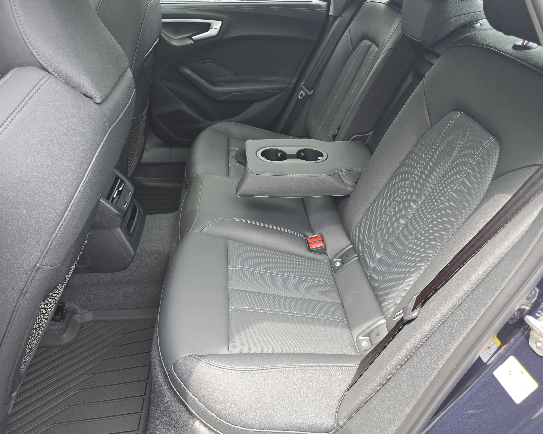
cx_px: 287
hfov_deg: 70.2
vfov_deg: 58.8
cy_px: 217
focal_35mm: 24
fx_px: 386
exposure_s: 1/180
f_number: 1.7
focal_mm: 6.3
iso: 80
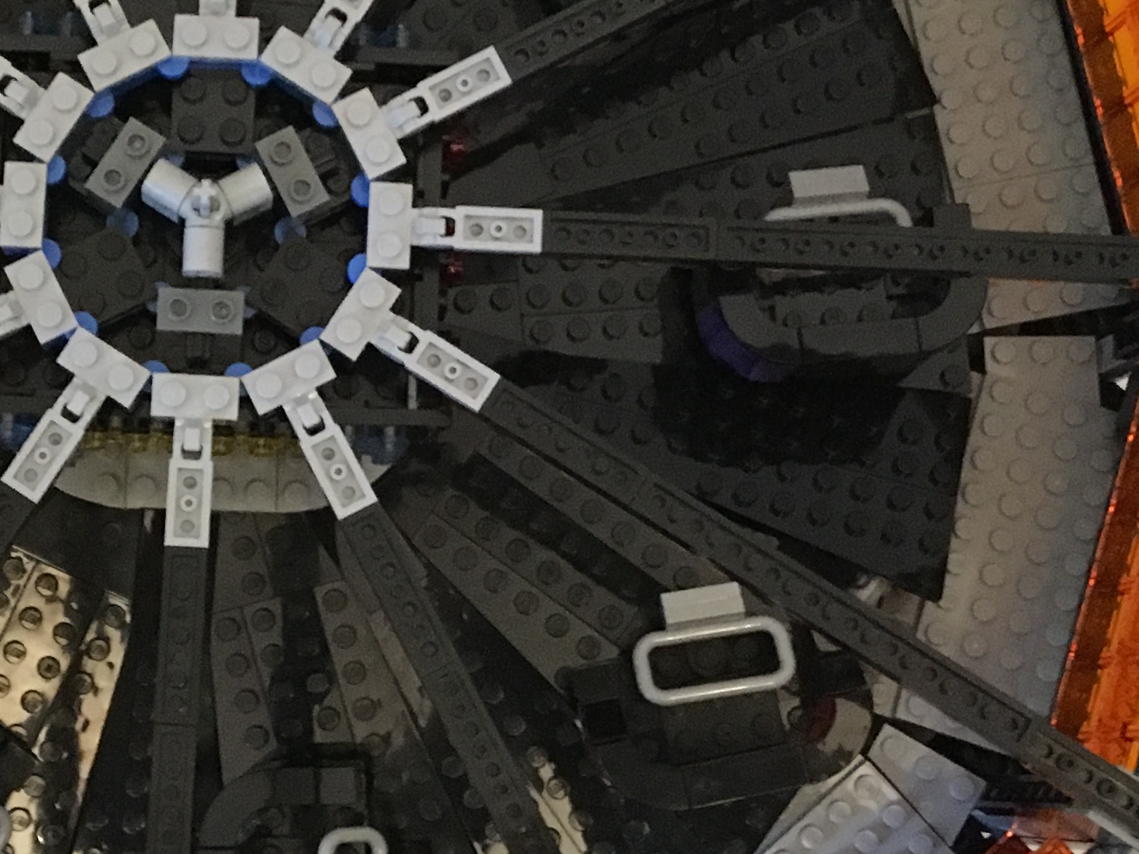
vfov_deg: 18.4
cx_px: 200
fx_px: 2632
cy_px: 356
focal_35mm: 80
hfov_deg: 24.0
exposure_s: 1/17
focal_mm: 4.15
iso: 320
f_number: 2.2
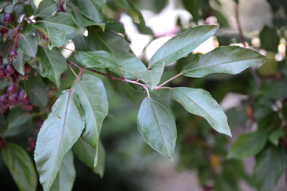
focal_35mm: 112
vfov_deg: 12.2
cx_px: 144
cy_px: 96
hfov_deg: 18.2
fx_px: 897
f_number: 5.6
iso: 560
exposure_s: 1/160
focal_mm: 75
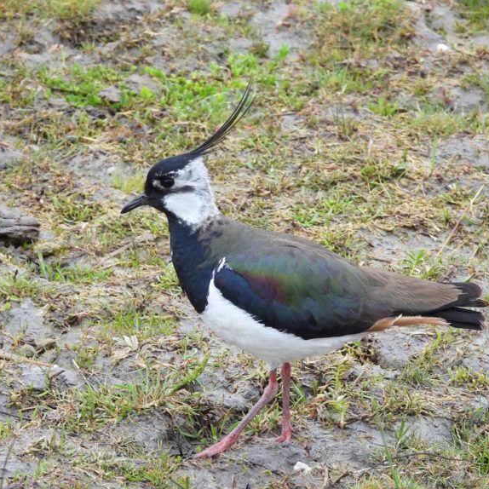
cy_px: 244
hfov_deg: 2.5
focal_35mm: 710
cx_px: 265
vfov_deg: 2.5
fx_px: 11347
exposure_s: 1/125
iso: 400
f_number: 5
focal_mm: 108
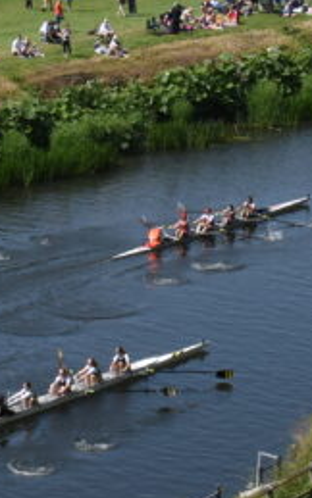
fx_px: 2217
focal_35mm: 163
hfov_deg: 8.0
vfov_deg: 12.6
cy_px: -84
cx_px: 94
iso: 500
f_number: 11
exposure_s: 1/640
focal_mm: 27
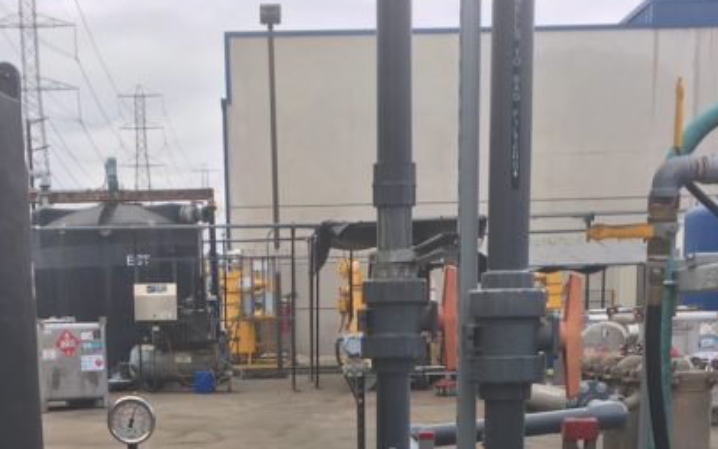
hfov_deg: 27.4
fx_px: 1468
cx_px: 290
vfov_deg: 16.2
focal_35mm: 75
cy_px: 632
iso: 25
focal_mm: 4.15
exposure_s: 1/432
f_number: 2.2
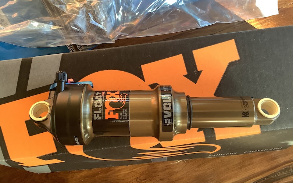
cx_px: 146
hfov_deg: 58.1
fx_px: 263
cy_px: 85
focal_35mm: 33
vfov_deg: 38.3
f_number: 2.4
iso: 160
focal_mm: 3.3
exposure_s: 1/60
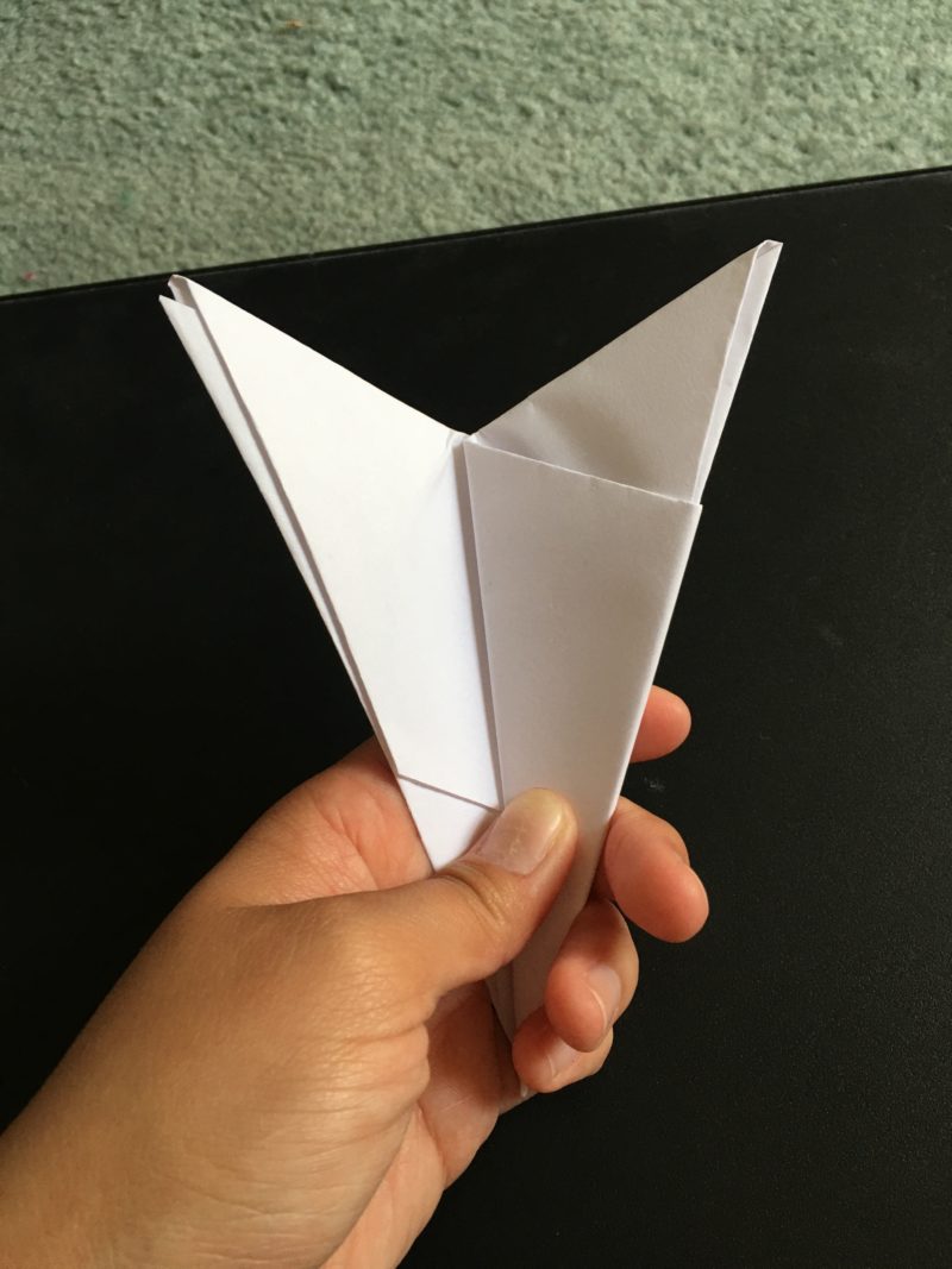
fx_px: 1064
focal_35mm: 29
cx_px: 476
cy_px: 634
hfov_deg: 48.2
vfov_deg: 61.7
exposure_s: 1/15
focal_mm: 4.15
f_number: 2.2
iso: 40
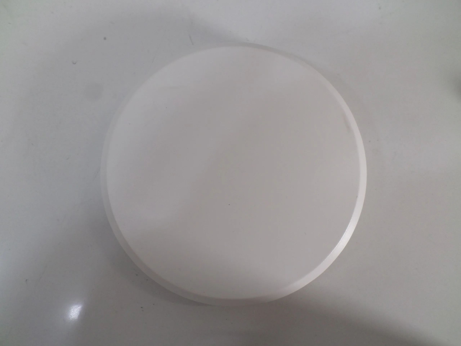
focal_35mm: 25
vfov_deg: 54.9
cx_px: 230
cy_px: 173
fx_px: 333
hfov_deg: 69.4
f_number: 2.5
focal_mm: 4.5
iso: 80
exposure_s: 1/90
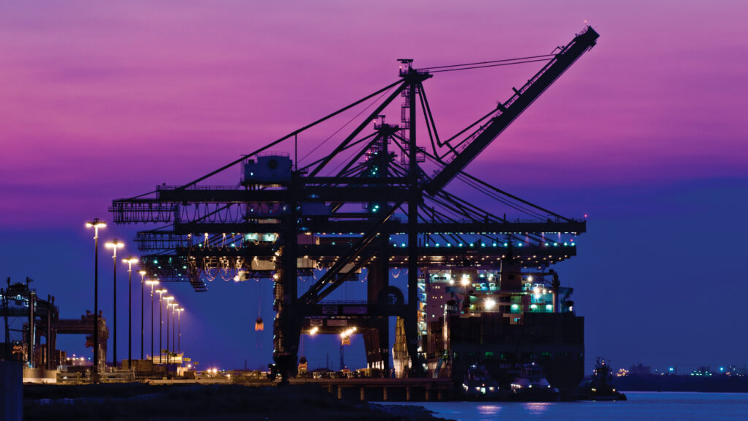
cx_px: 374
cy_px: 225
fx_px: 4682
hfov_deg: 9.1
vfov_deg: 5.2
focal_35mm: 236
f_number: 5
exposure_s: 1/1.25
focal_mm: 150
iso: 200
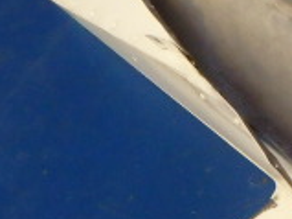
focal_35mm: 113
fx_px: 952
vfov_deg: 12.8
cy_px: 258
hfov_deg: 16.9
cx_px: 321
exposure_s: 1/80
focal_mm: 5
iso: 800
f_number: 3.9
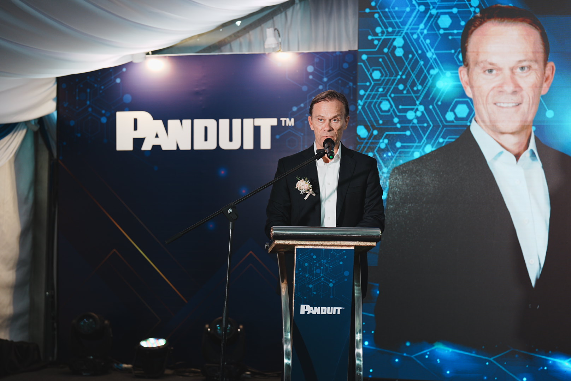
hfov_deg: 27.0
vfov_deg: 18.2
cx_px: 286
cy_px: 190
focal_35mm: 75
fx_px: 1190
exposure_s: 1/80
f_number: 2
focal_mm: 50
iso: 250
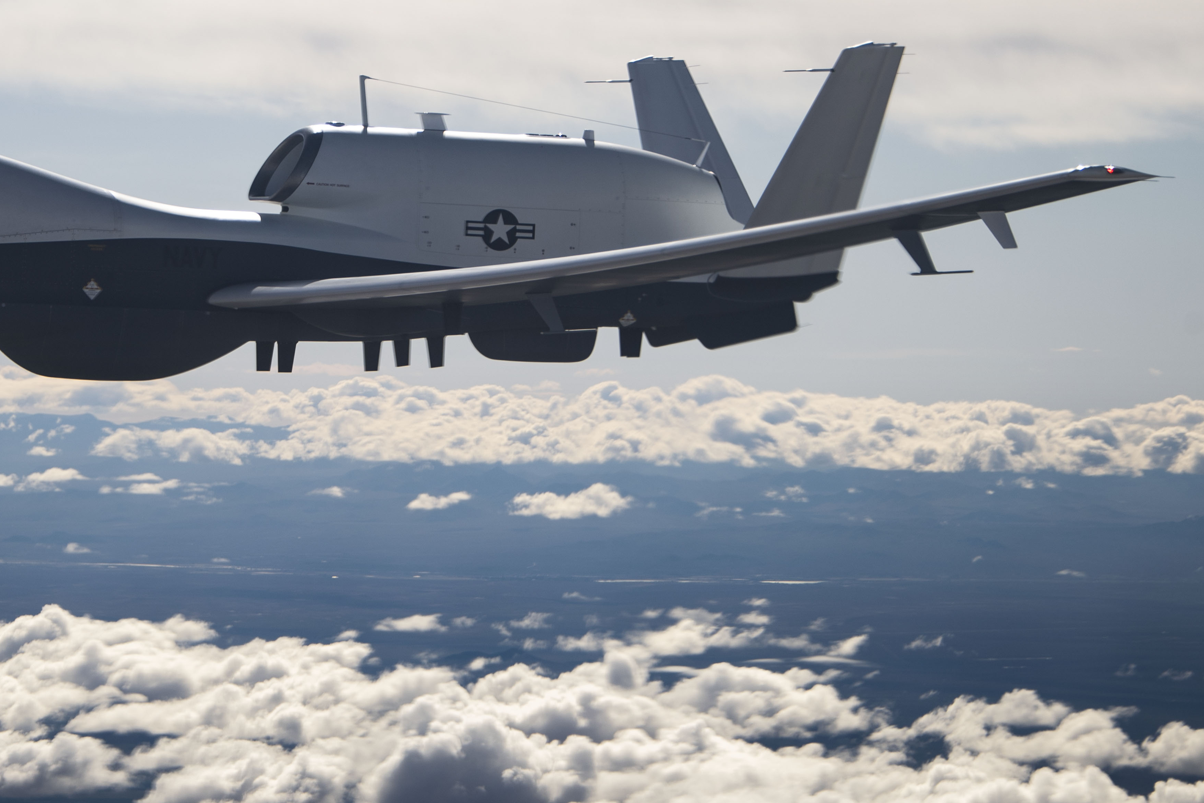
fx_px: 5585
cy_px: 179
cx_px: 360
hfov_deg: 12.3
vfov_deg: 8.2
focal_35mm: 167
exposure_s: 1/1000
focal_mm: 105
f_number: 5.3
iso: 100
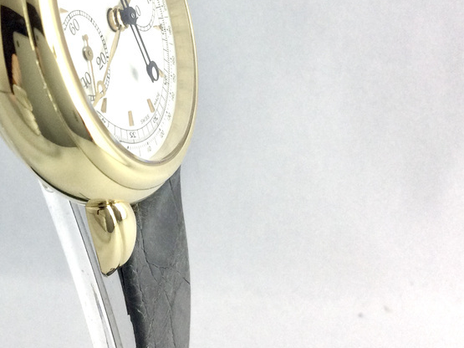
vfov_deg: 21.5
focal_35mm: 67
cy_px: 44
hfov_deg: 27.5
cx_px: 13
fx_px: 898
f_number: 2.4
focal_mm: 3.3
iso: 40
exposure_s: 1/100
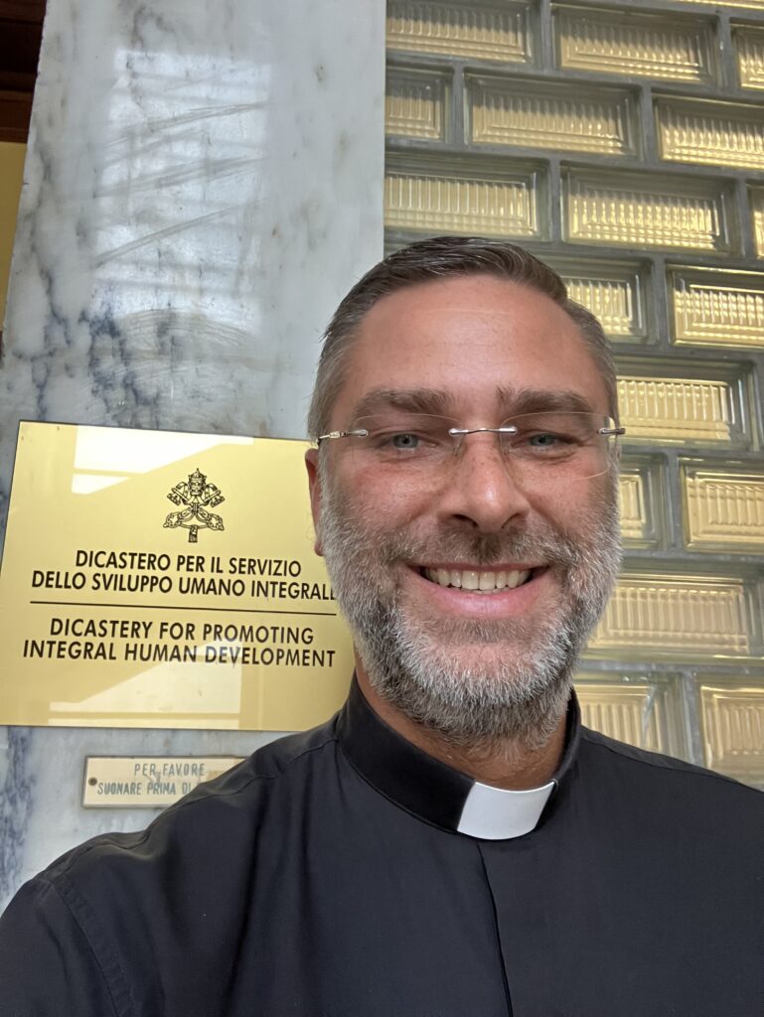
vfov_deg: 56.8
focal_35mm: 32
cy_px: 508
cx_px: 382
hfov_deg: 44.2
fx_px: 941
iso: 250
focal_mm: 2.87
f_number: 2.2
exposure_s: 1/60
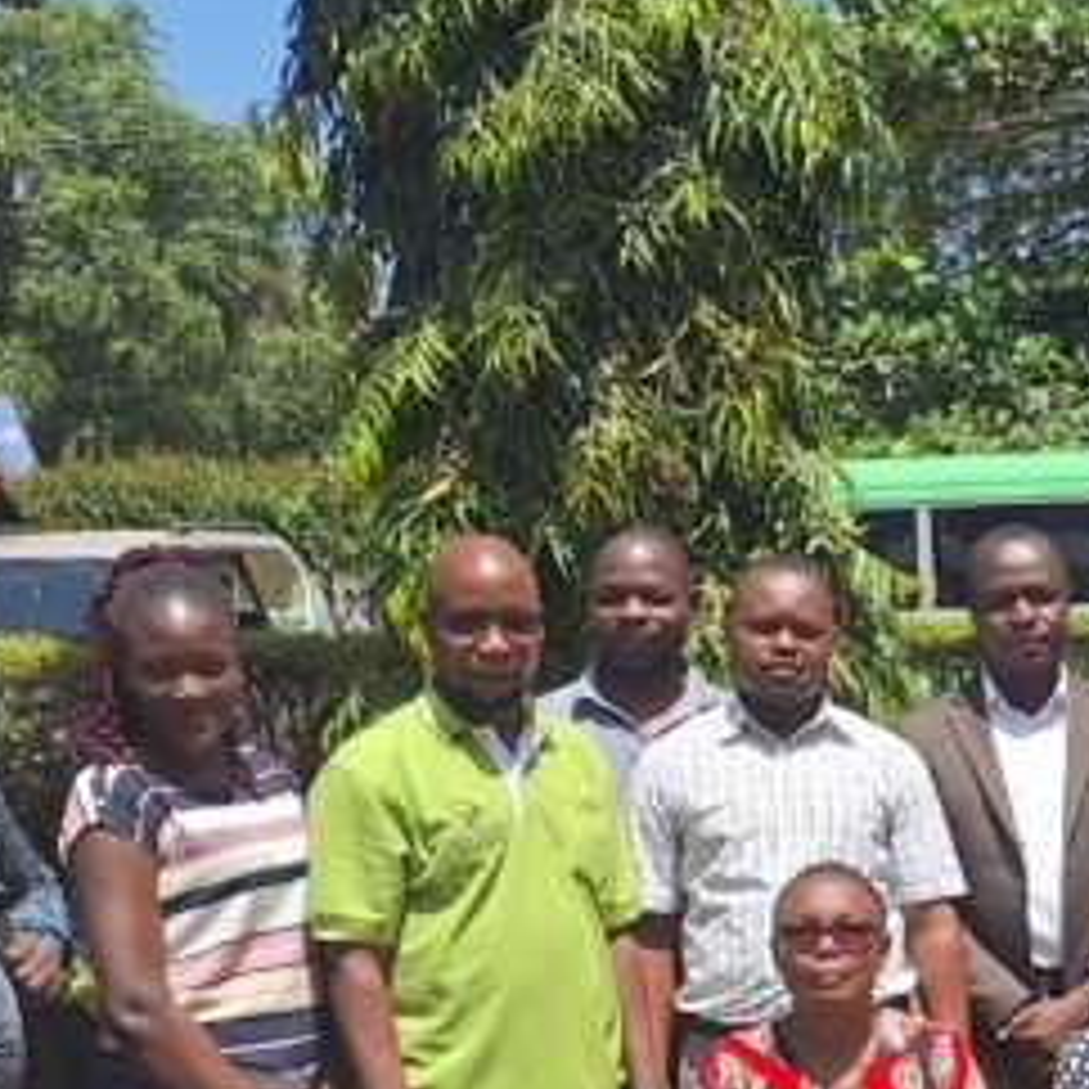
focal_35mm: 86
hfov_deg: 18.8
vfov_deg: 19.8
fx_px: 3061
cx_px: 1408
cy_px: 986
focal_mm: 5.54
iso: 40
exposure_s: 1/2217
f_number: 1.8
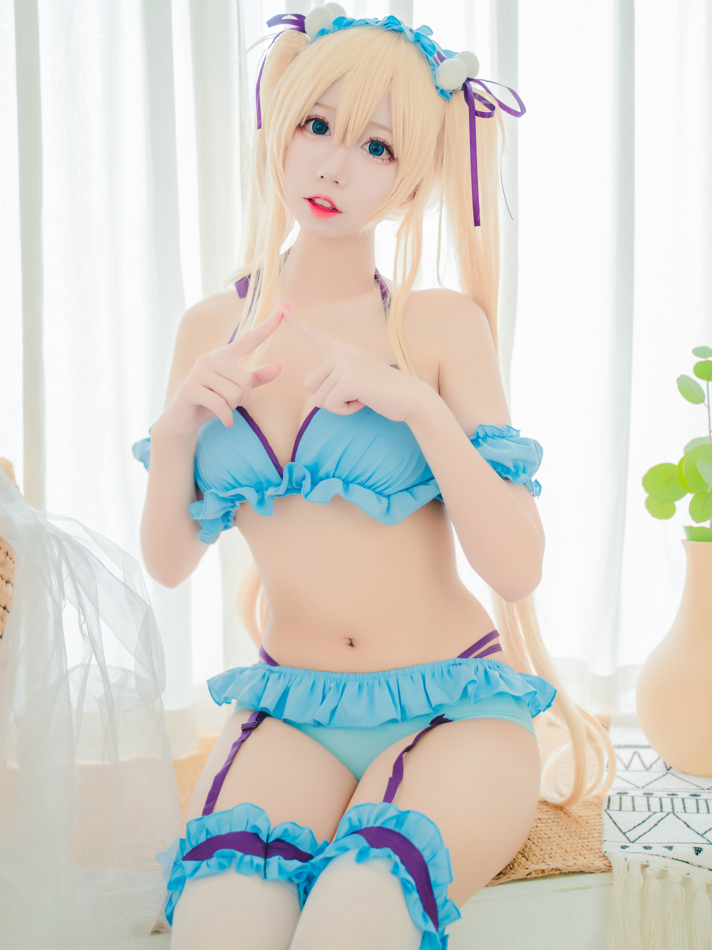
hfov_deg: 29.7
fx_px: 1344
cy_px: 437
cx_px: 357
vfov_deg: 38.9
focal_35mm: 49
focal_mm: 45
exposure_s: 1/80
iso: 640
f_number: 2.8
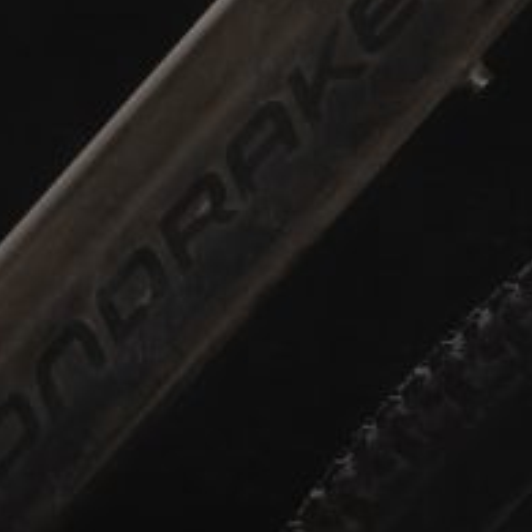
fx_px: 7390
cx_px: 117
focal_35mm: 425
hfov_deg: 4.1
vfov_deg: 4.1
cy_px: 57
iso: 100
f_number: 5.6
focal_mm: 127
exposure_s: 1/80
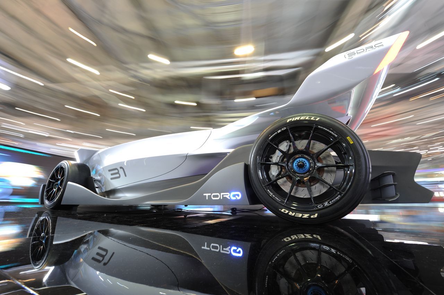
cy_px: 148
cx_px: 222
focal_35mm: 14
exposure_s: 4
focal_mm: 14
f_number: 13
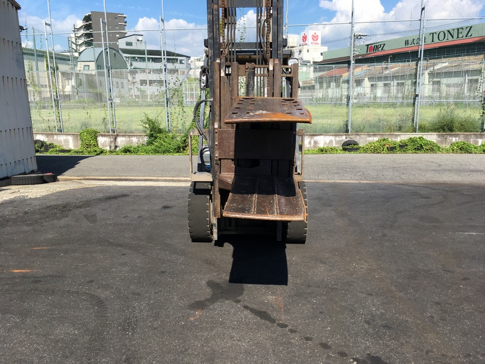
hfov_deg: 61.7
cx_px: 242
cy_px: 182
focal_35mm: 29
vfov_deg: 48.2
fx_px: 406
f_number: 2.2
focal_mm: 4.15
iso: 25
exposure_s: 1/1282
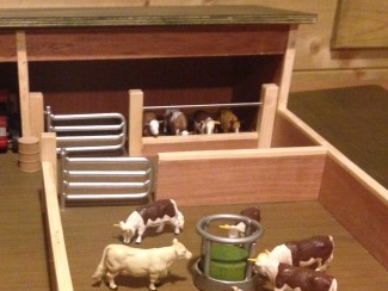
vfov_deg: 21.9
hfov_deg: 29.2
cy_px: 283
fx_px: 729
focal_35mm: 65
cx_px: 84
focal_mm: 4.12
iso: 400
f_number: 2.4
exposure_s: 1/15
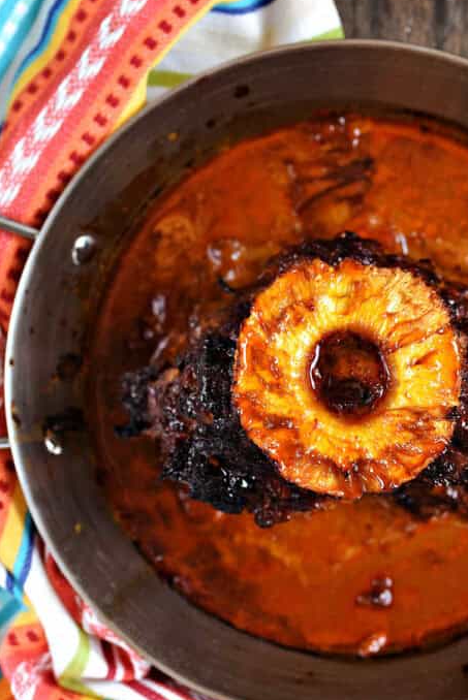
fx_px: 3251
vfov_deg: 12.3
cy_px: 376
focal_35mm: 167
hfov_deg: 8.2
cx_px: 353
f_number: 6.3
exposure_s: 1/100
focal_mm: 105
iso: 2000
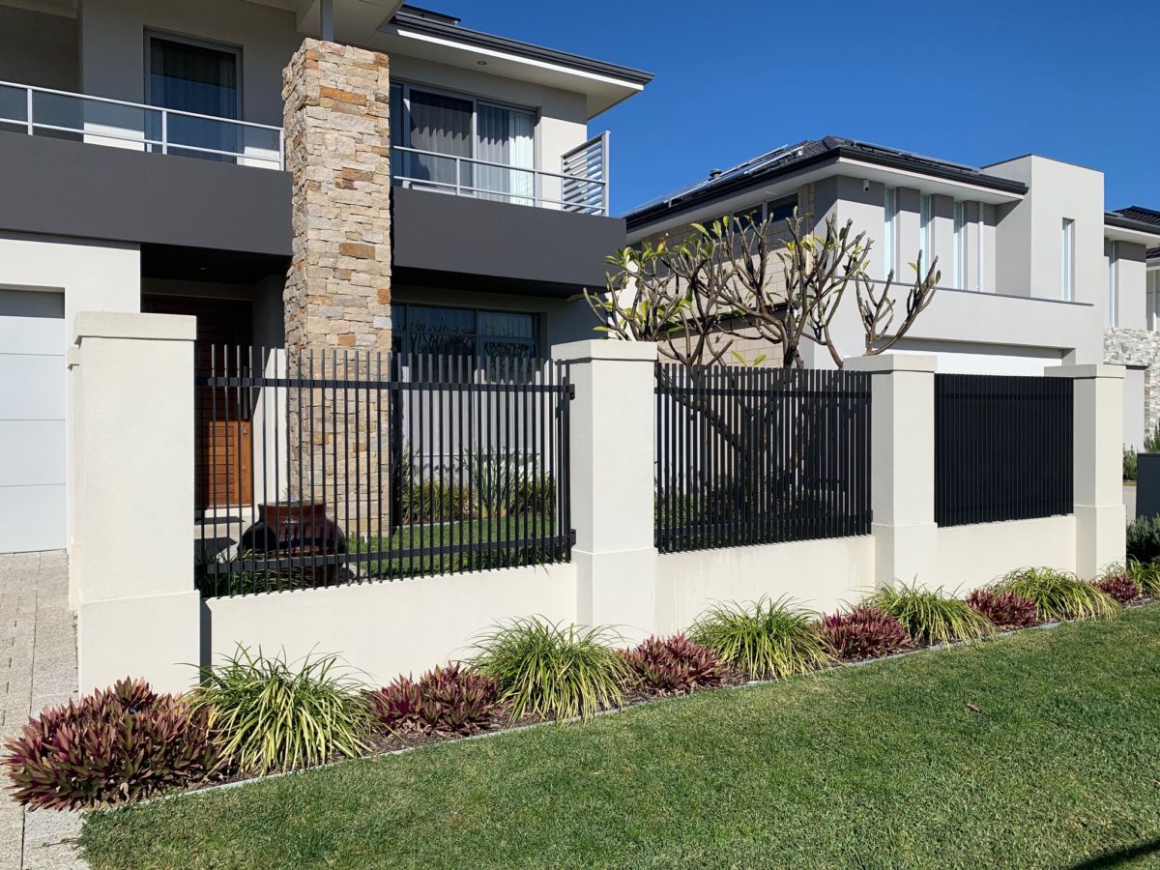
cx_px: 580
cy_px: 435
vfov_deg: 53.1
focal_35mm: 26
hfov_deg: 67.3
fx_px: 871
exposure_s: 1/4098
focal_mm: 4.25
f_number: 1.8
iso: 25
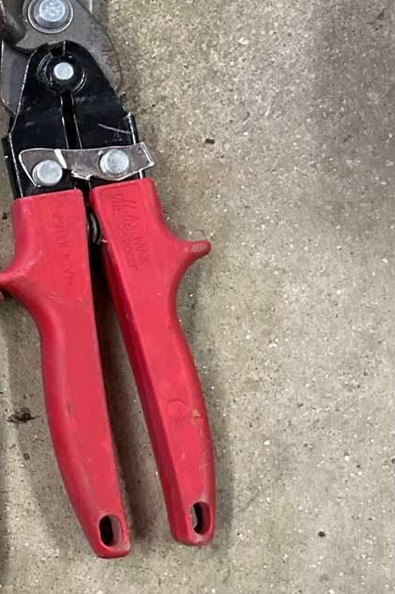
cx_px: -449
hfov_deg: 13.5
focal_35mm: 83
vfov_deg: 24.5
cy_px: 280
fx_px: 1367
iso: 250
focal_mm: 5.7
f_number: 1.5
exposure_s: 1/60
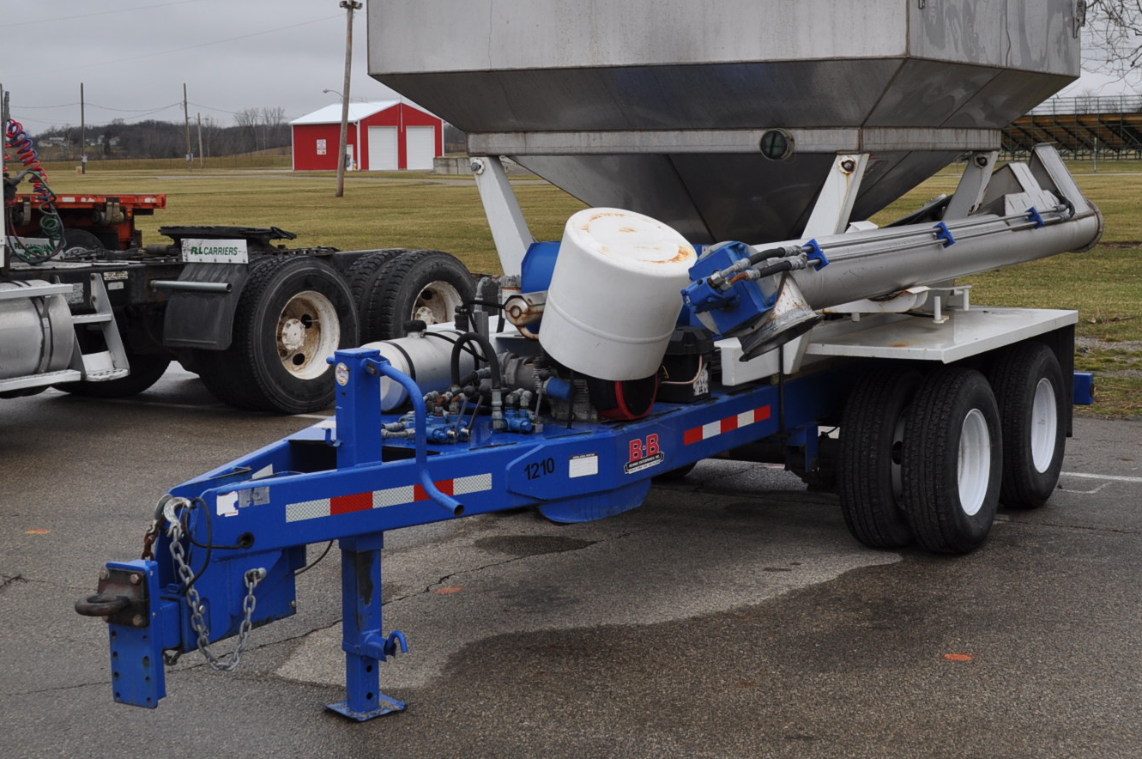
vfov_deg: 23.2
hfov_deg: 34.5
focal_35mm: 58
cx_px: 622
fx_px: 1838
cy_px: 228
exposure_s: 1/160
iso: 200
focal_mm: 24
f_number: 6.3
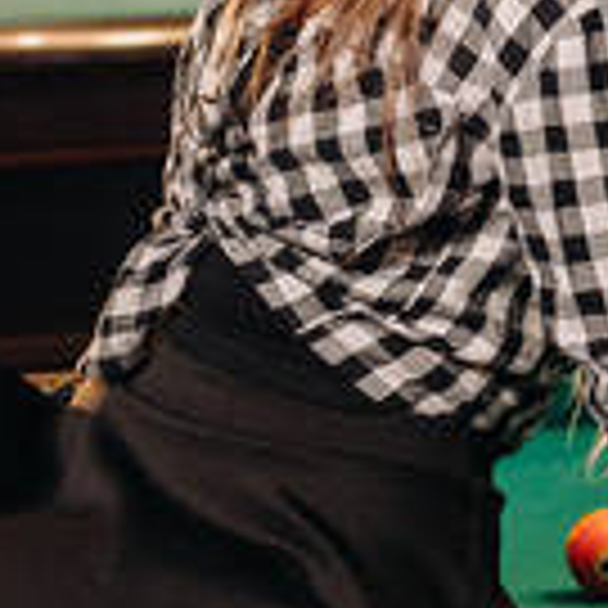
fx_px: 9320
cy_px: 272
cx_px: 266
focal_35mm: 469
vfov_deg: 3.7
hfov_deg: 3.7
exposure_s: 1/200
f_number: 2.5
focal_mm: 56
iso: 1000
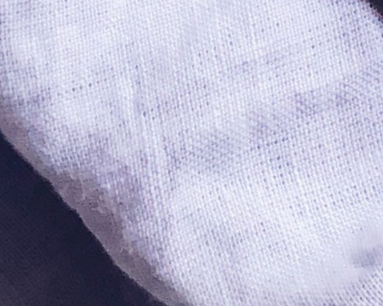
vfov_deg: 3.9
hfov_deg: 5.1
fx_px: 4217
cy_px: -840
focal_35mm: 372
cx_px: 786
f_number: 2.8
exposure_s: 1/60
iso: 320
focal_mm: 6.6
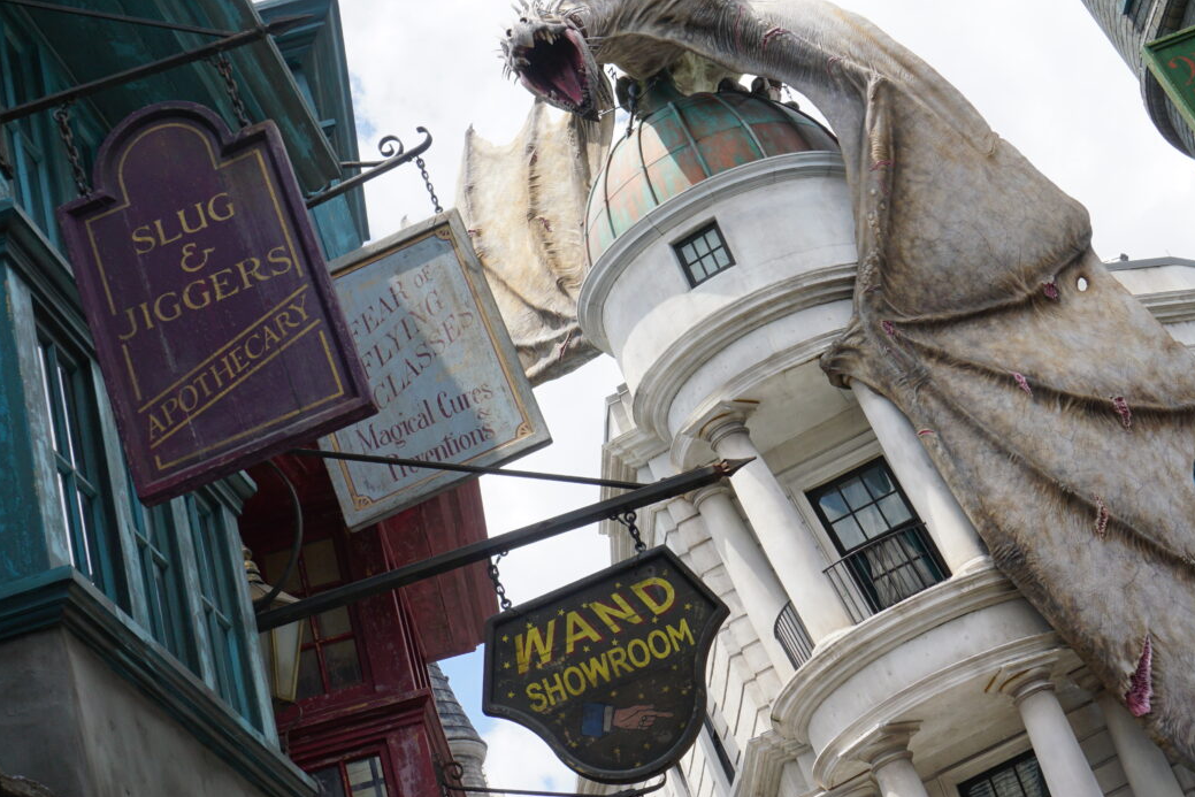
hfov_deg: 29.3
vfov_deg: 19.8
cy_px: 275
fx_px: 2282
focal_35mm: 69
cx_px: 602
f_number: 11
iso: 100
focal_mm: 31
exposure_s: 1/125
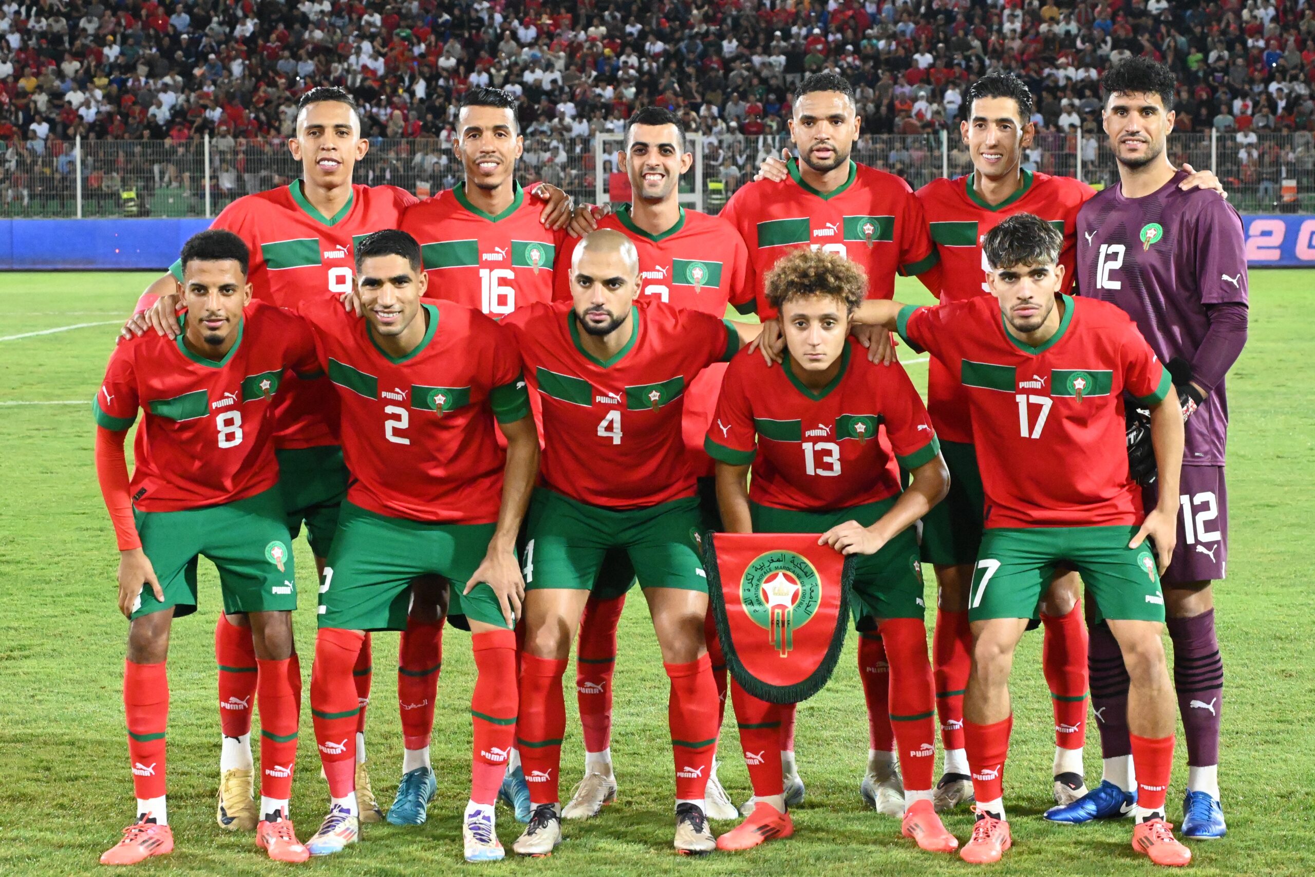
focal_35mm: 105
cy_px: 438
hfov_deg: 19.5
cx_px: 658
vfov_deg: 13.0
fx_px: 3835
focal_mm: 70
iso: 12800
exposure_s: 1/800
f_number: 7.1
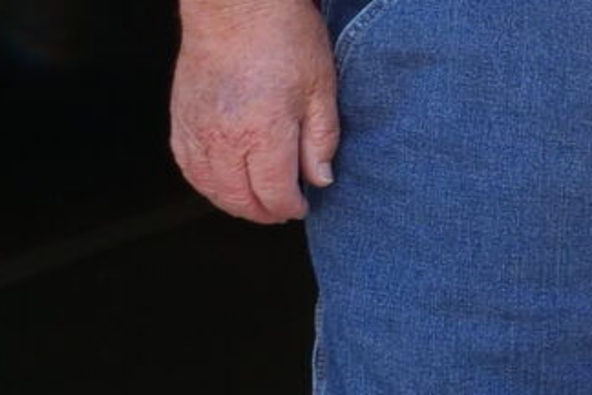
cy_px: -614
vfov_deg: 3.6
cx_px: 2227
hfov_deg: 5.0
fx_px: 6216
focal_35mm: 378
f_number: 3.4
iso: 200
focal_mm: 23
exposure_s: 1/500
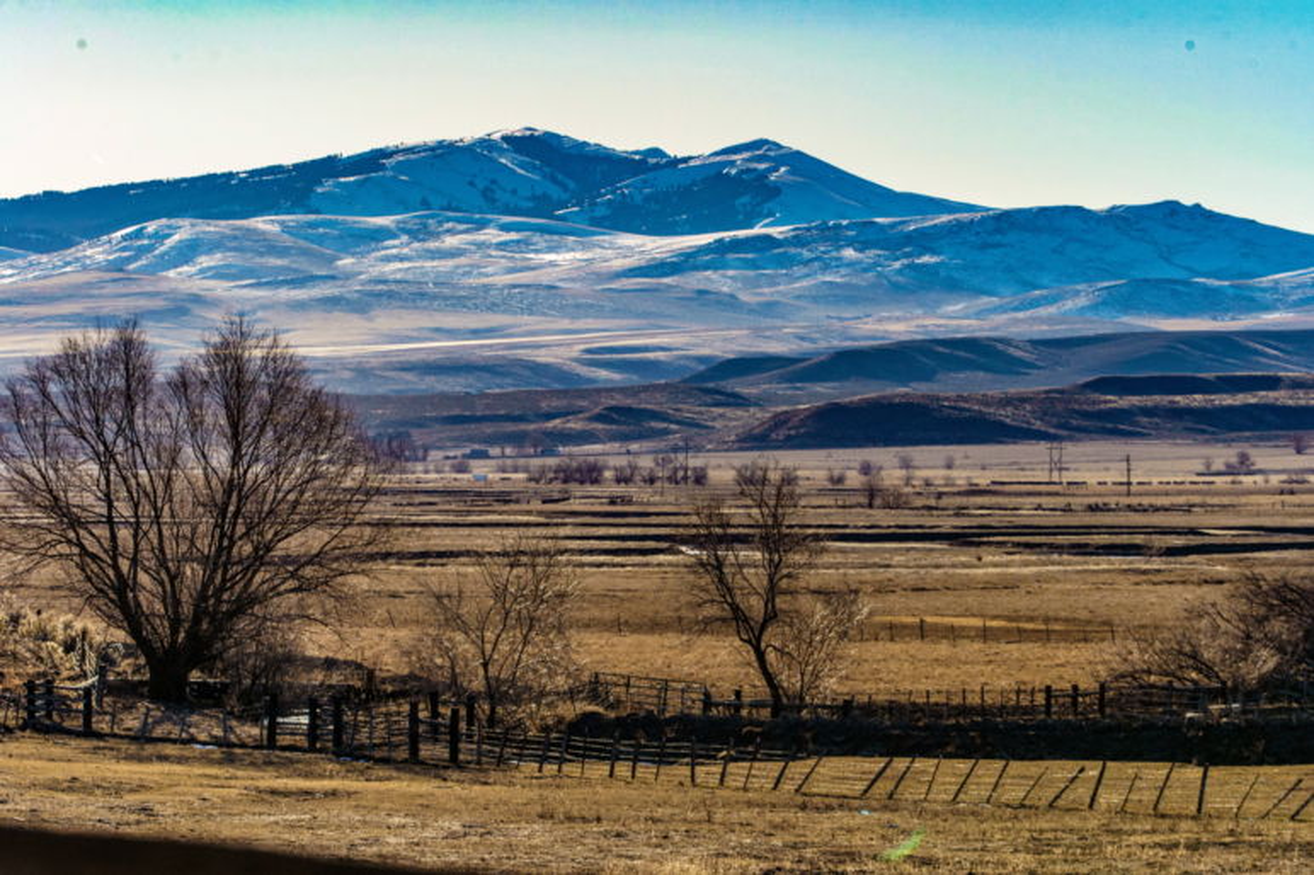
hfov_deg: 11.8
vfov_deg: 7.9
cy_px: 438
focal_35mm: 174
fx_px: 6348
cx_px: 657
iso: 640
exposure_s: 1/2000
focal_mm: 174
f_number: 11
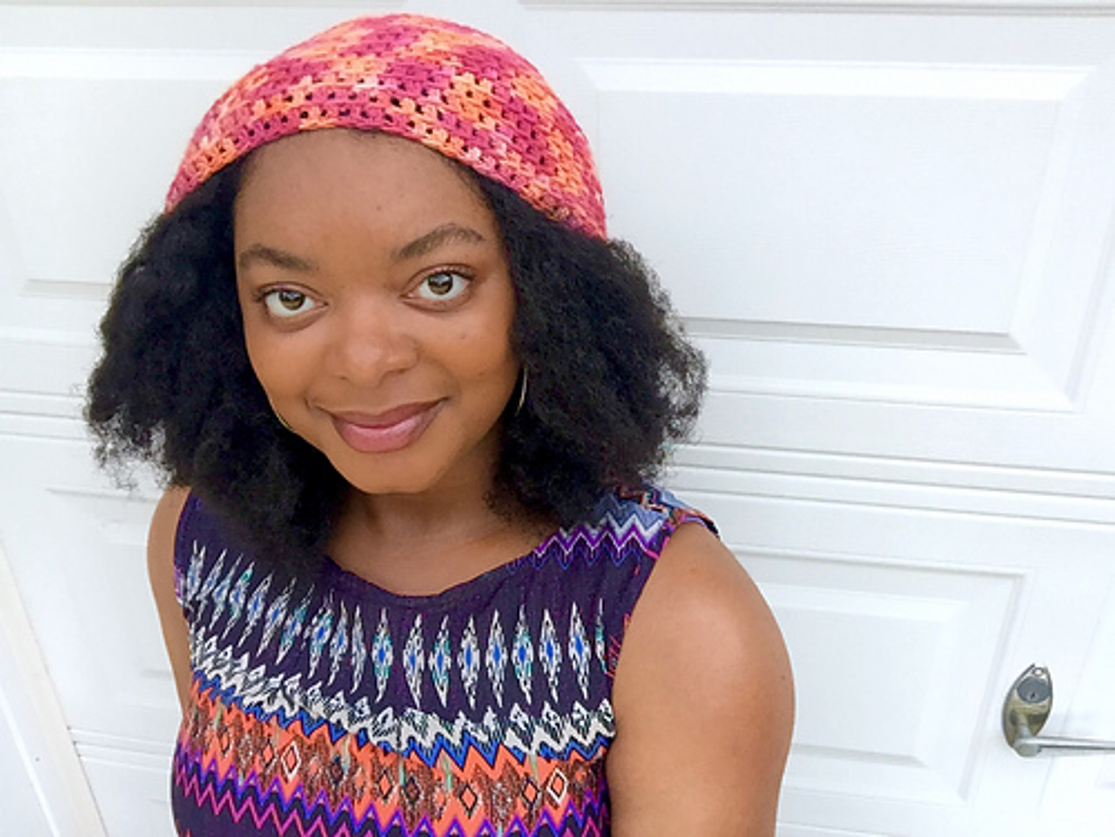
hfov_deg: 58.4
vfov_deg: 45.4
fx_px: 999
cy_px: 418
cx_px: 558
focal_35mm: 31
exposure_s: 1/371
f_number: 2.2
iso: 32
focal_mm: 2.65
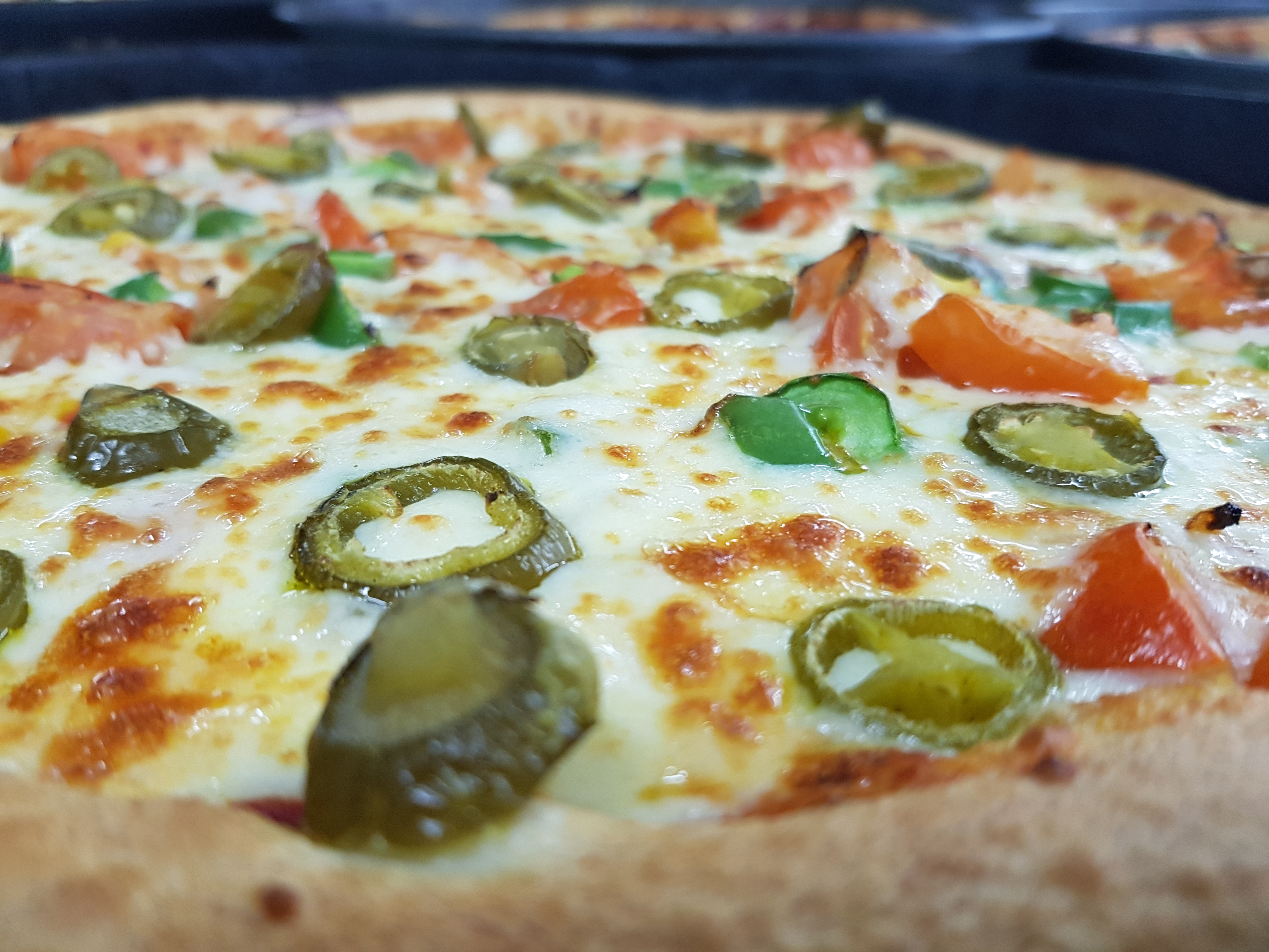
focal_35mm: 26
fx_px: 953
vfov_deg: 53.1
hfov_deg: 67.3
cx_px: 634
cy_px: 476
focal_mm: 4.2
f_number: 1.7
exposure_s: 1/50
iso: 100
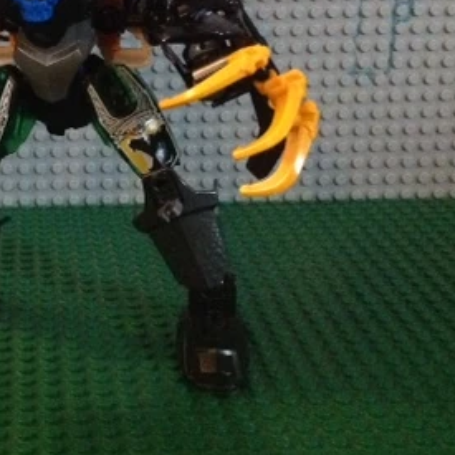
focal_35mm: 72
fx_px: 1071
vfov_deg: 23.9
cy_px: 157
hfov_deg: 23.5
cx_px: 65
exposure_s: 1/15
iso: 800
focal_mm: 4.28
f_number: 2.4
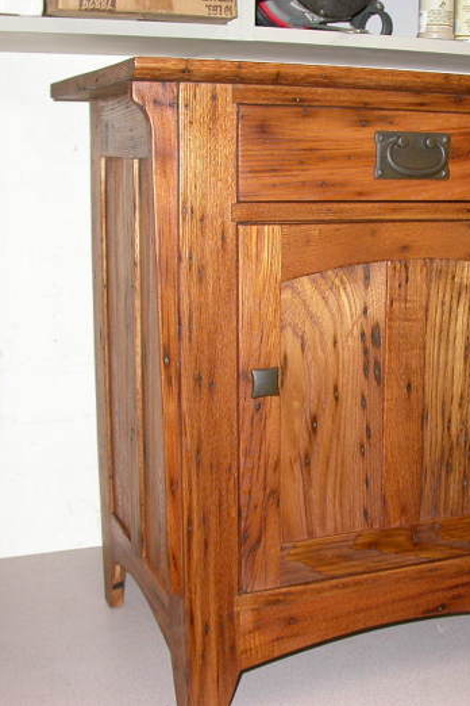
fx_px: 1038
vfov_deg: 37.5
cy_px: 352
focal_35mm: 53
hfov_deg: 25.2
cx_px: 352
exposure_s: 1/60
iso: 100
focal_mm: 7.85
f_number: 2.6
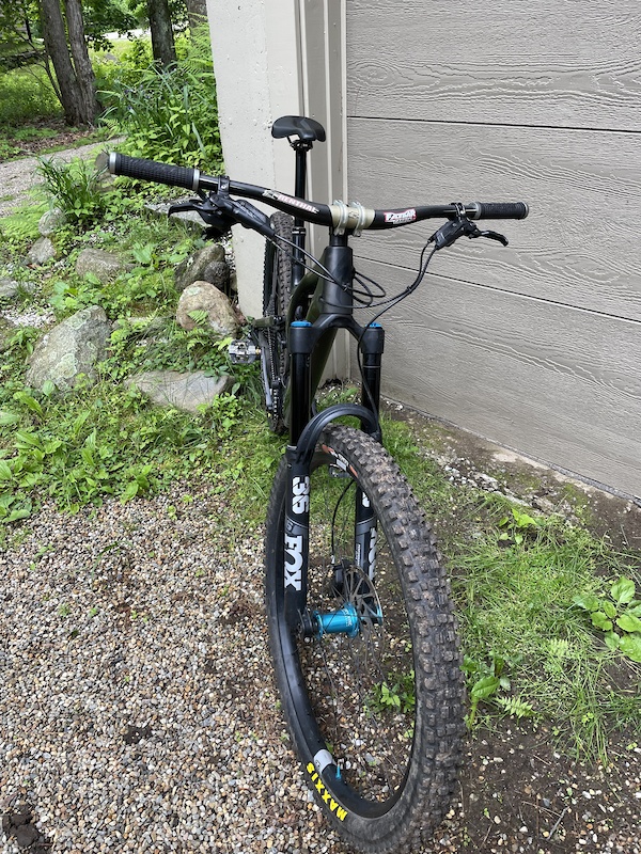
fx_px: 642
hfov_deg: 53.1
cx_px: 320
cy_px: 427
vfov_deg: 67.3
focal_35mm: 26
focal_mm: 4.2
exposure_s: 1/133
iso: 32
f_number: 1.6
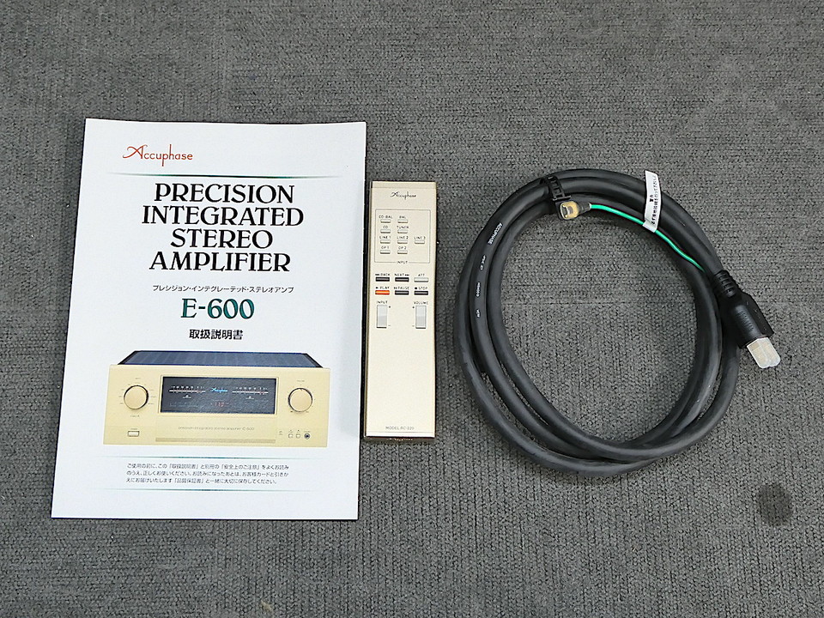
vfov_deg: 29.1
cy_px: 309
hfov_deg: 38.2
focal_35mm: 50
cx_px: 412
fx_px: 1190
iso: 640
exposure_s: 1/80
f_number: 5.1
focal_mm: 9
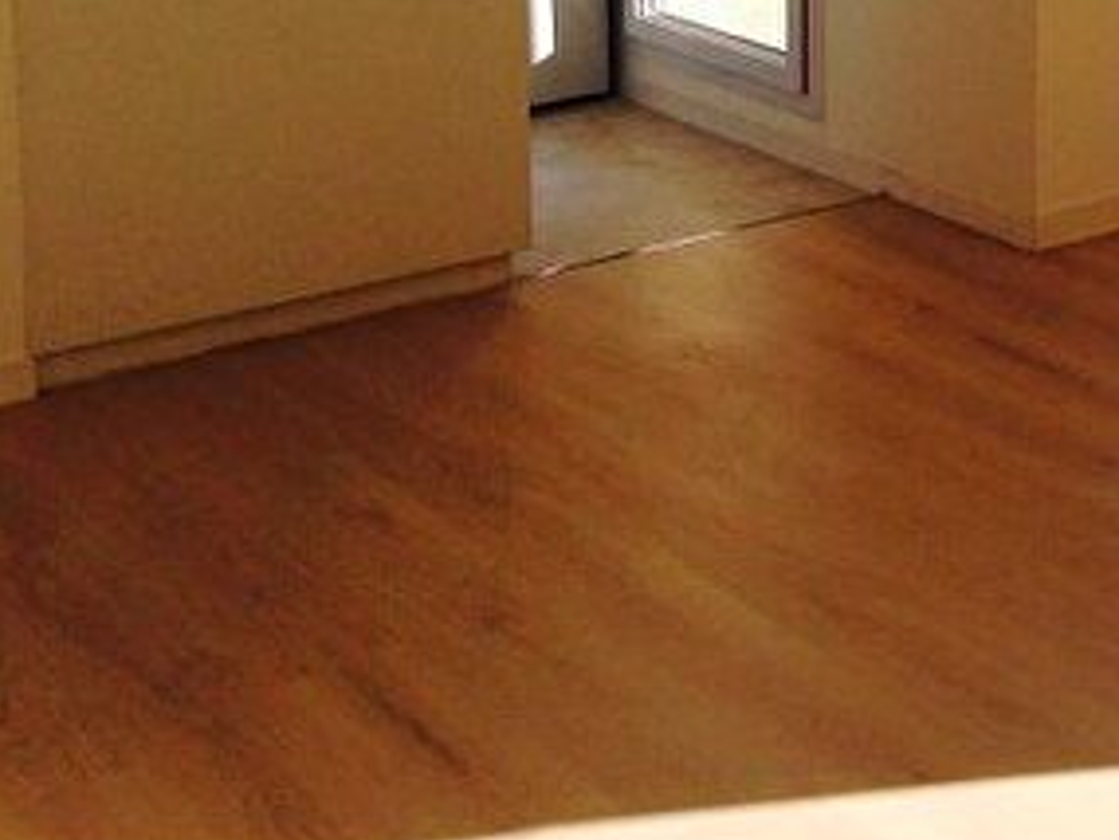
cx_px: 989
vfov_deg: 17.4
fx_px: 2620
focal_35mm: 81
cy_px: -167
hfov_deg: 23.5
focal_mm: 4.12
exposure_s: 1/497
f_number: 2.4
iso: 50
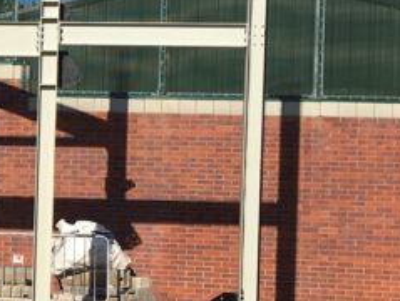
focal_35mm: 124
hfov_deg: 14.3
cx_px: -290
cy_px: 157
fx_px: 1435
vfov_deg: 12.0
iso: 25
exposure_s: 1/1876
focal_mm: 4.15
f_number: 2.2
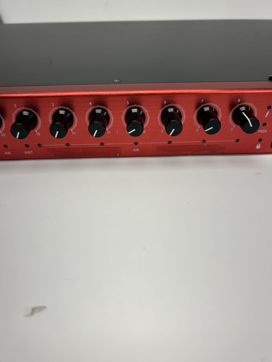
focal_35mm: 26
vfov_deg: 67.3
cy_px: 181
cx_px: 136
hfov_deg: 53.1
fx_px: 272
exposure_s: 1/277
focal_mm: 5.7
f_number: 1.5
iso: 40
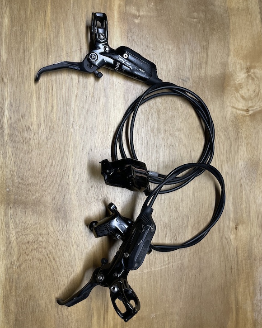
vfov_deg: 62.2
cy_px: 164
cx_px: 133
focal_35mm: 28
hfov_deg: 51.5
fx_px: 271
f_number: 1.6
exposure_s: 1/264
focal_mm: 4.2
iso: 32
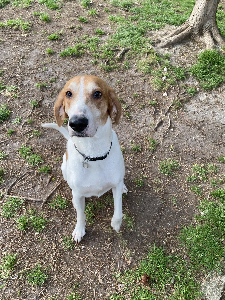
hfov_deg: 53.1
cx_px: 112
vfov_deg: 67.3
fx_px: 225
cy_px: 150
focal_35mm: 26
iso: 125
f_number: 1.8
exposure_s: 1/121
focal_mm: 4.25
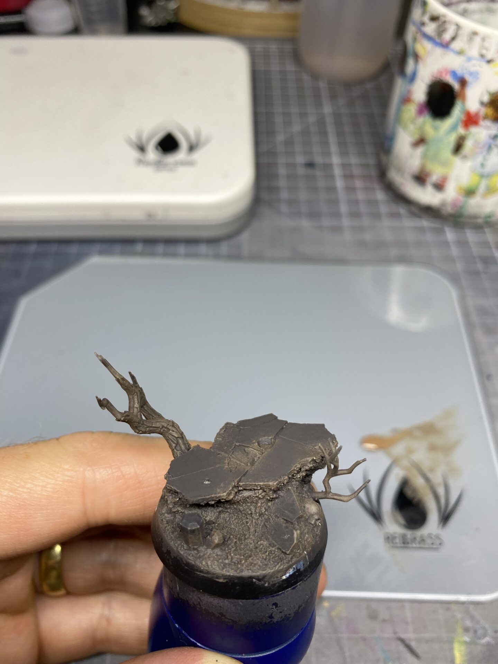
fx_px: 499
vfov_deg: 67.3
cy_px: 332
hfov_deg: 53.1
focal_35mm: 26
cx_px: 249
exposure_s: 1/102
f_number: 1.8
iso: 80
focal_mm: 4.25
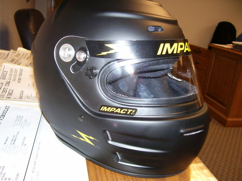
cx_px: 121
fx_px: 238
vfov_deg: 41.8
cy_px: 90
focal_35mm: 34
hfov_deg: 54.0
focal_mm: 5.6
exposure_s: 1/60
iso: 125
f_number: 2.7
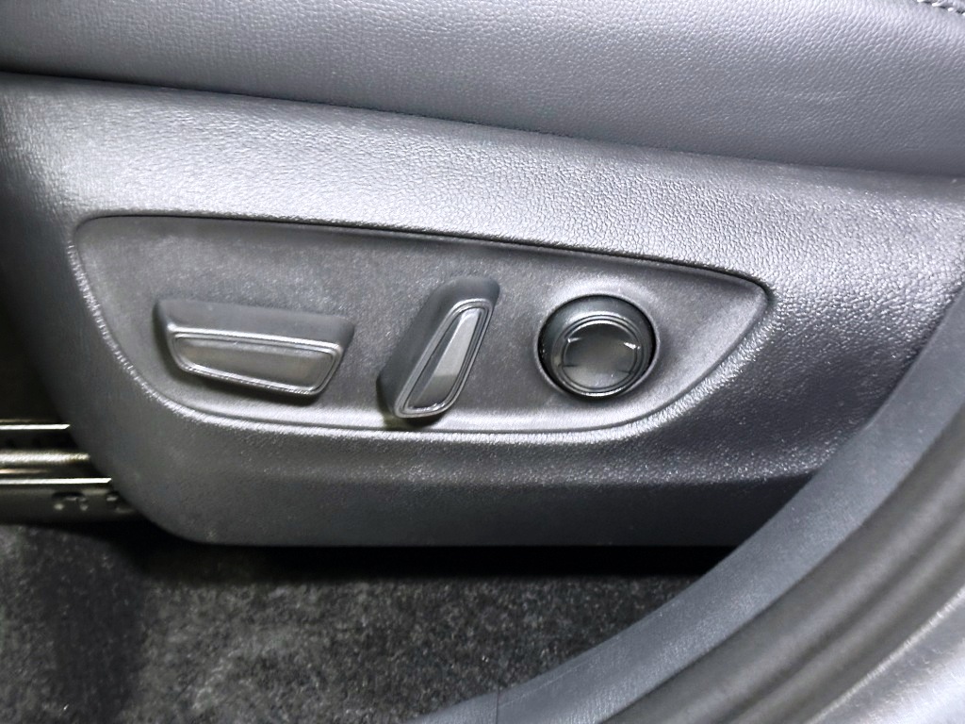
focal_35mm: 48
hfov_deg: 39.7
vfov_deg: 30.3
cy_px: 362
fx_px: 1338
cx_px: 482
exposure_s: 1/24
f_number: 1.78
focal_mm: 6.86
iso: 640
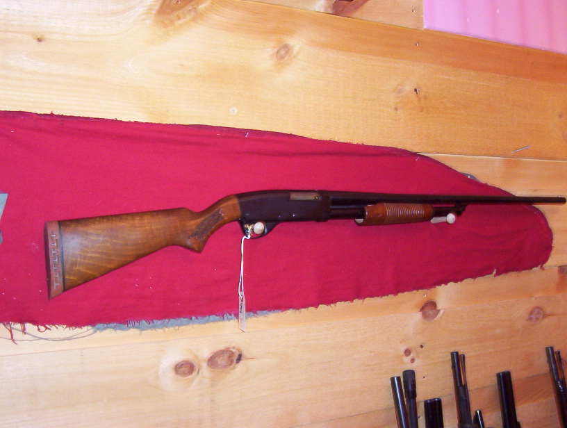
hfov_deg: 51.2
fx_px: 591
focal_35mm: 36
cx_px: 284
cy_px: 214
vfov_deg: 39.8
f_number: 2.76
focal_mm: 5.54
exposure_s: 1/30
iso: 140
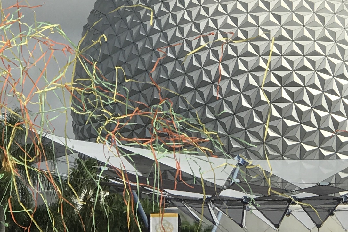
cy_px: 62
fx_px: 2126
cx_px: 237
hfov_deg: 9.4
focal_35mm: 220
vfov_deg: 6.2
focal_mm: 6.6
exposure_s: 1/1996
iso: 20
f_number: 2.8
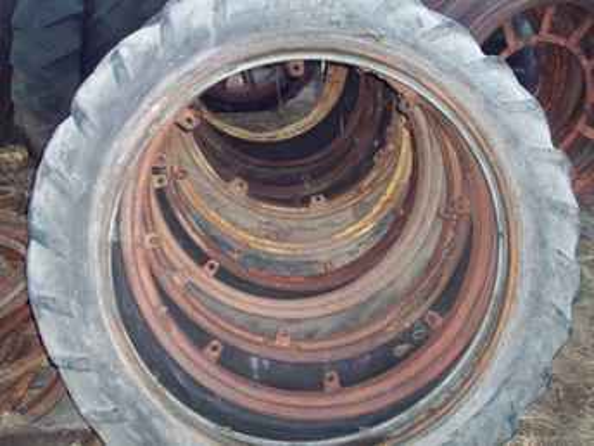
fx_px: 635
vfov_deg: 38.7
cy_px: 223
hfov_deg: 50.1
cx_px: 297
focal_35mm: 37
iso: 200
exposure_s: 1/45
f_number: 2.8
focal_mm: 6.2
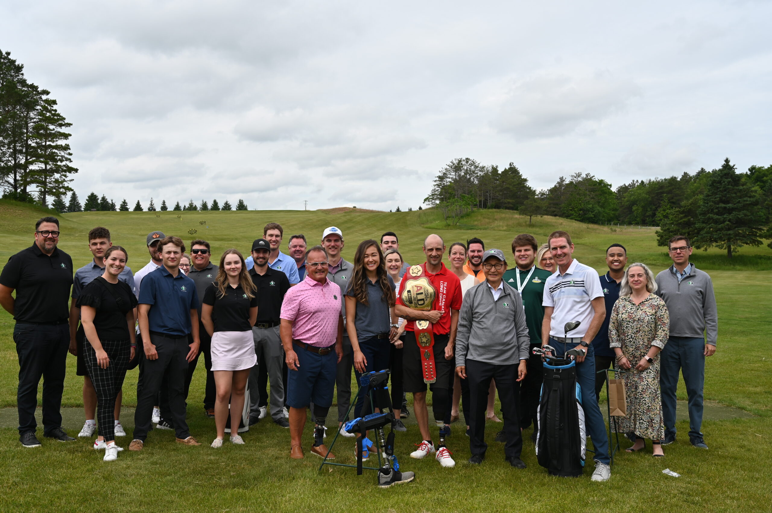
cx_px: 386
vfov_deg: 35.9
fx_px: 793
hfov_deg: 51.9
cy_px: 256
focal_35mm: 37
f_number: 7.1
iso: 100
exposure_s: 1/400
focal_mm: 37
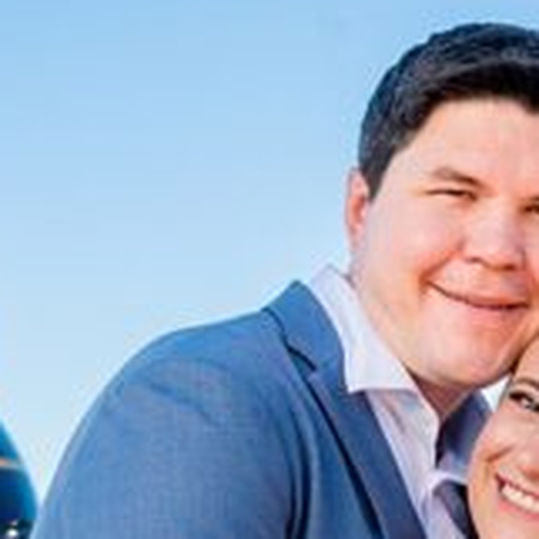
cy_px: 571
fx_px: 2502
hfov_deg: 12.1
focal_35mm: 142
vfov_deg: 12.1
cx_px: -37
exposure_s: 1/250
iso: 125
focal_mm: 35
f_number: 8
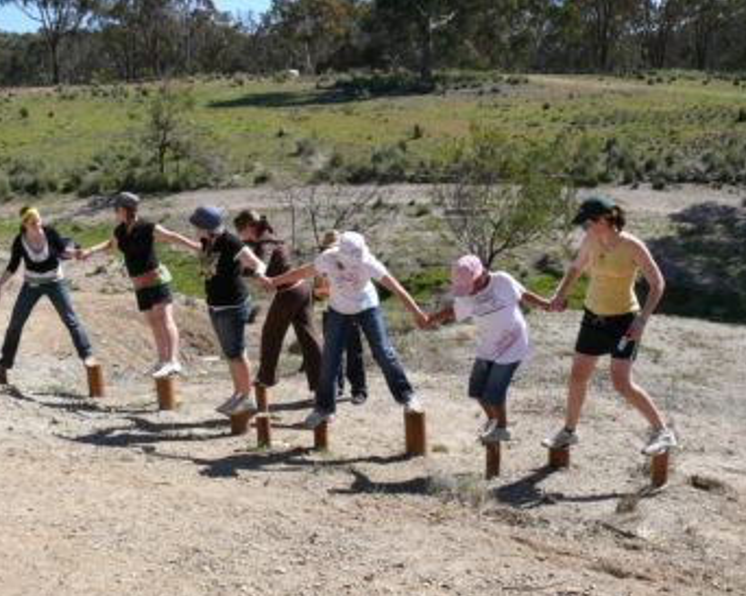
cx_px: 356
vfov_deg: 40.1
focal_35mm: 37
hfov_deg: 49.1
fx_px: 816
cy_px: 301
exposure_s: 1/320
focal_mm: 7.4
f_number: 5.6
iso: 100
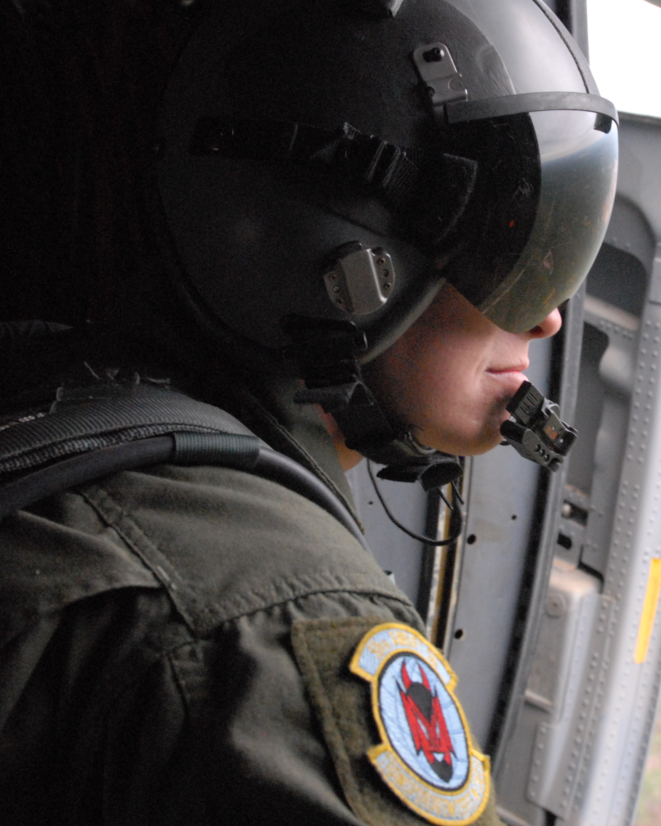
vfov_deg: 36.7
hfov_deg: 29.0
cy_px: 413
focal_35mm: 51
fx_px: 1247
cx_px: 539
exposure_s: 1/160
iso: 1600
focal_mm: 24
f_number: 6.3
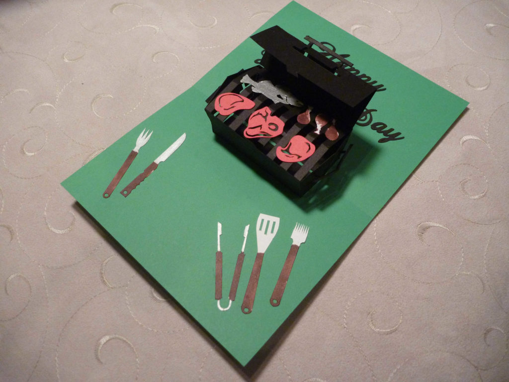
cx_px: 254
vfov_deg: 49.7
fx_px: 412
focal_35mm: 28
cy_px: 191
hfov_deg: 63.4
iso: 400
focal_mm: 4.9
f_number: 3.3
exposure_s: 1/30
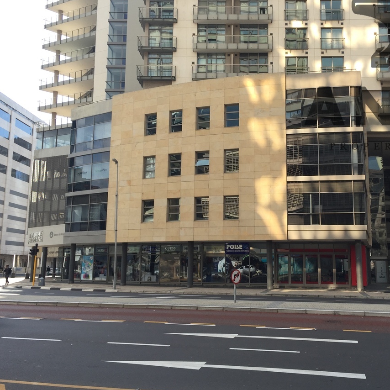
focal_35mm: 36
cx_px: 242
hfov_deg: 45.7
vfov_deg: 46.0
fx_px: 459
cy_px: 189
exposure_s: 1/581
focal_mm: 4.15
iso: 32
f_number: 2.2
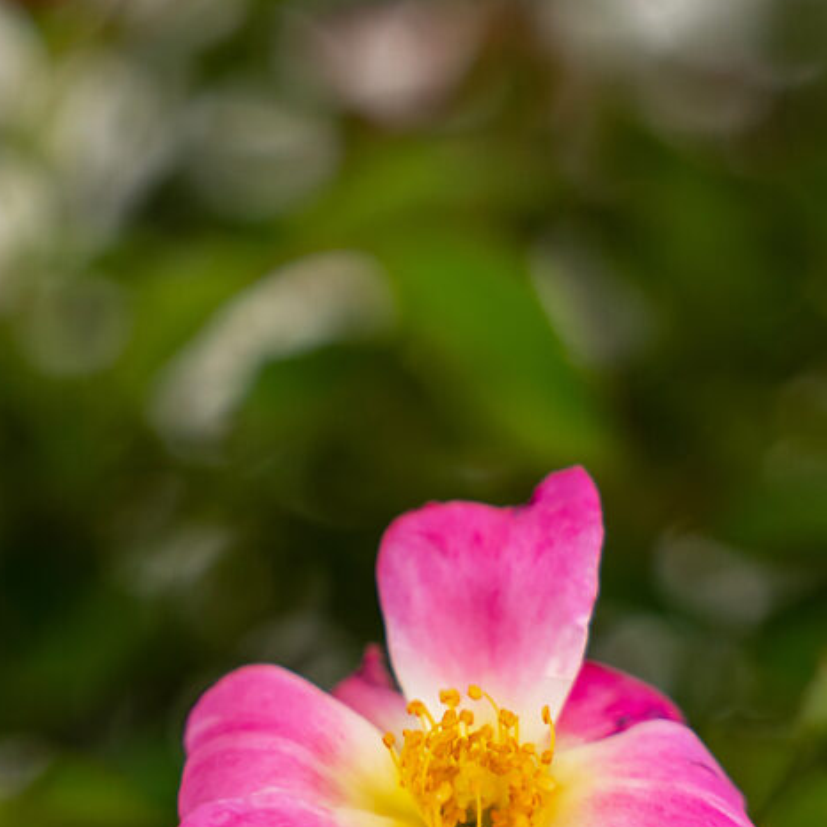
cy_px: 227
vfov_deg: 8.3
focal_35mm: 210
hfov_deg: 8.3
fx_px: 5676
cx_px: 289
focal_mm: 75
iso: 400
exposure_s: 1/250
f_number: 3.5
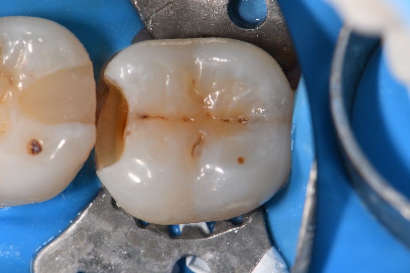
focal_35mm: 157
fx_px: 1787
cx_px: 205
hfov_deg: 13.1
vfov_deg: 8.7
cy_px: 136
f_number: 32
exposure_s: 1/160
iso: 200
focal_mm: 105
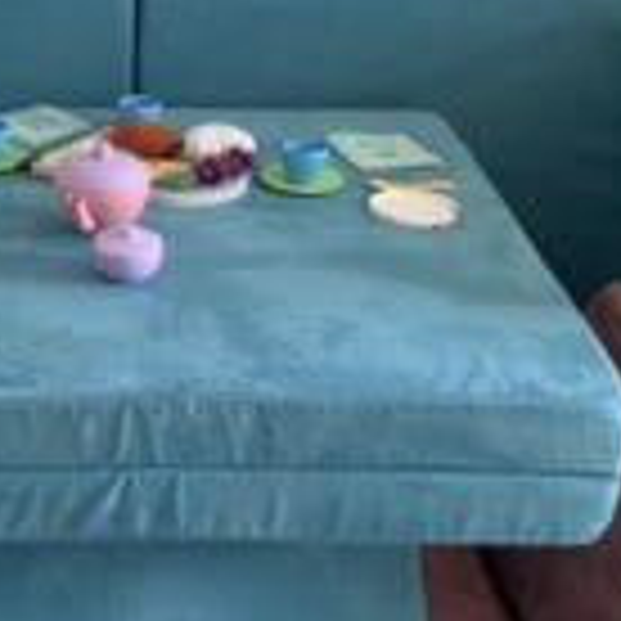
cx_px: 108
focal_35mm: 80
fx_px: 1624
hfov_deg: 21.3
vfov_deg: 21.6
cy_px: 288
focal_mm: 4.25
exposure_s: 1/60
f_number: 1.8
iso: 320
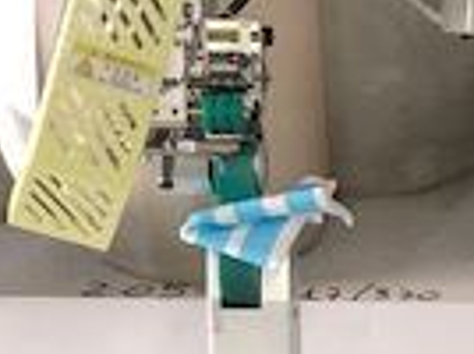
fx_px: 1832
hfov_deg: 14.2
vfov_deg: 10.7
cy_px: 506
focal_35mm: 134
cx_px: 587
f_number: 1.8
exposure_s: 1/33
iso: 32
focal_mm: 3.99
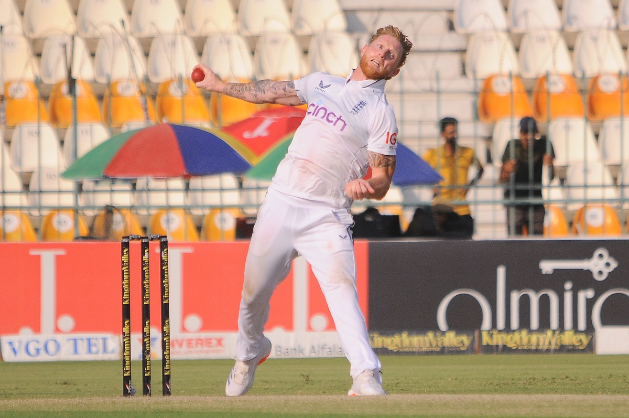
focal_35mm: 675
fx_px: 11779
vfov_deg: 2.0
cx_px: 314
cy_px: 209
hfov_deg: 3.1
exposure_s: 1/2000
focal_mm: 450
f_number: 6.3
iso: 400
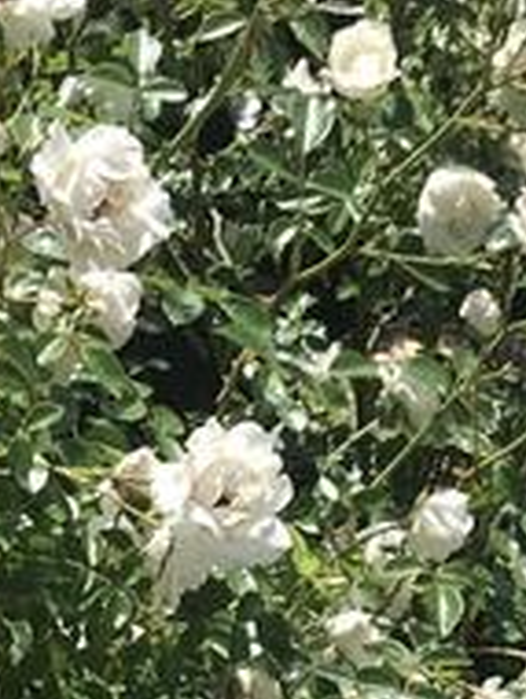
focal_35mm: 147
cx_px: 269
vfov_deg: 11.9
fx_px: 2972
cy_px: 1424
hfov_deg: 10.1
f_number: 1.8
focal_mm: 3.99
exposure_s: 1/1742
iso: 20
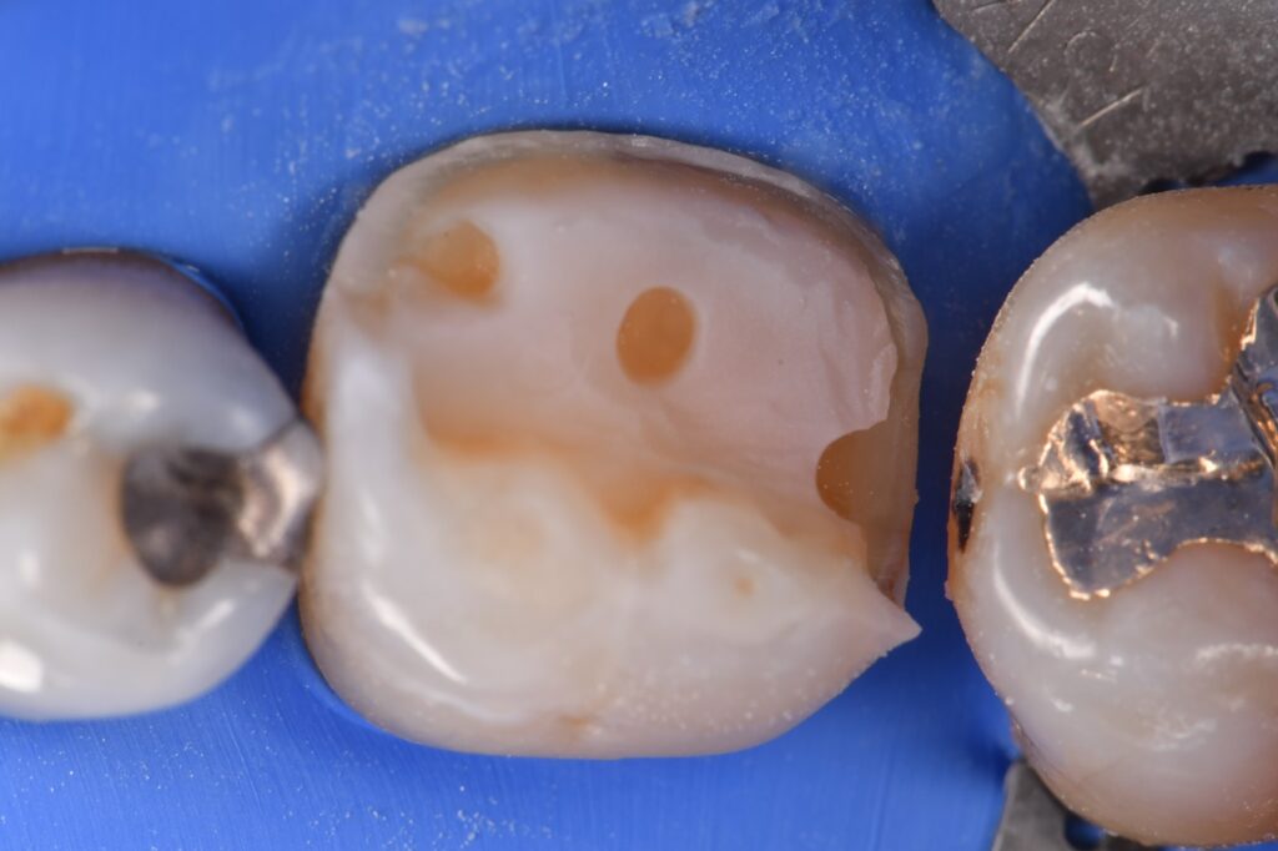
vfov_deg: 8.7
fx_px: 5571
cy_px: 426
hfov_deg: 13.1
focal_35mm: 157
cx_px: 639
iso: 200
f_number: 32
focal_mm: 105
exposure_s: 1/160
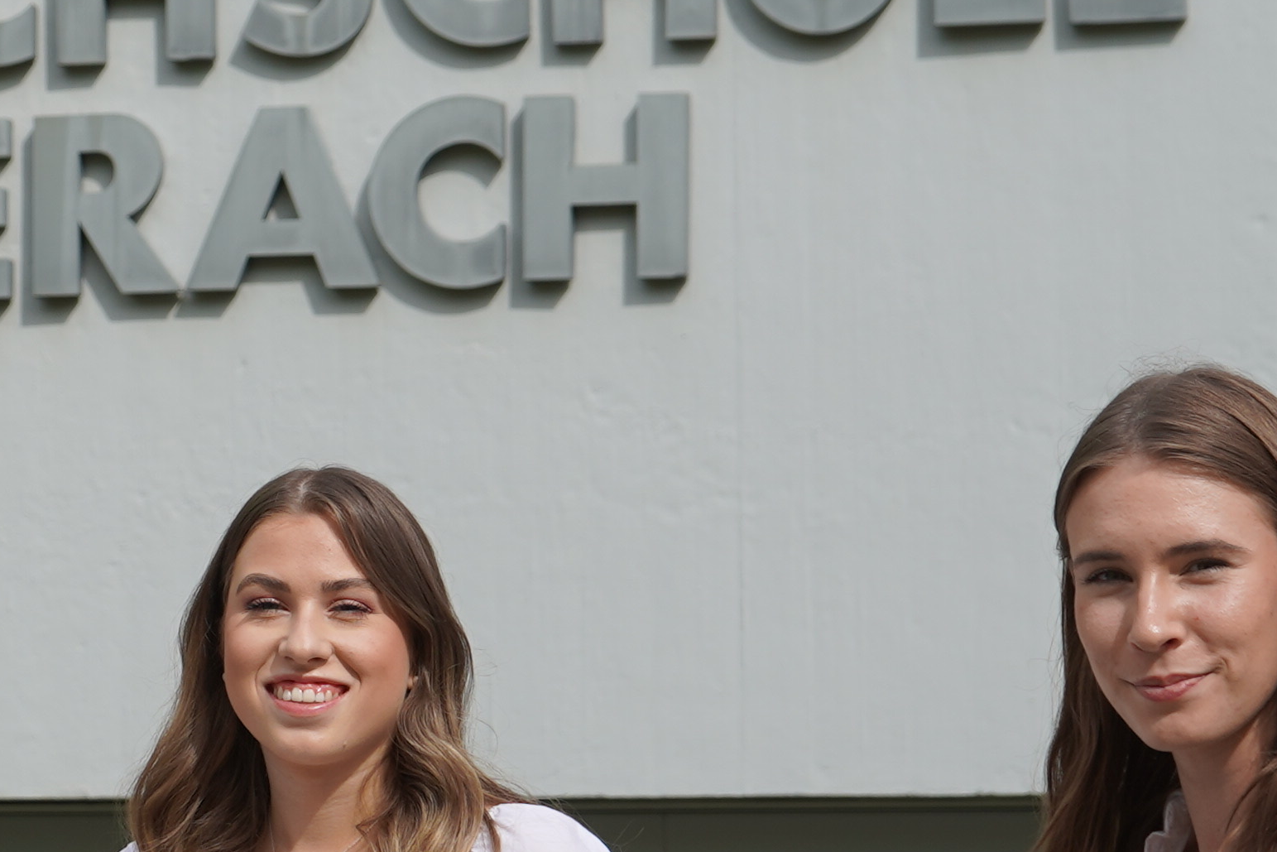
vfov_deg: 7.8
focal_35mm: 175
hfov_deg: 11.6
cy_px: 267
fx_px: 6208
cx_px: -175
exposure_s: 1/640
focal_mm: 45
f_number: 5.6
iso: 100
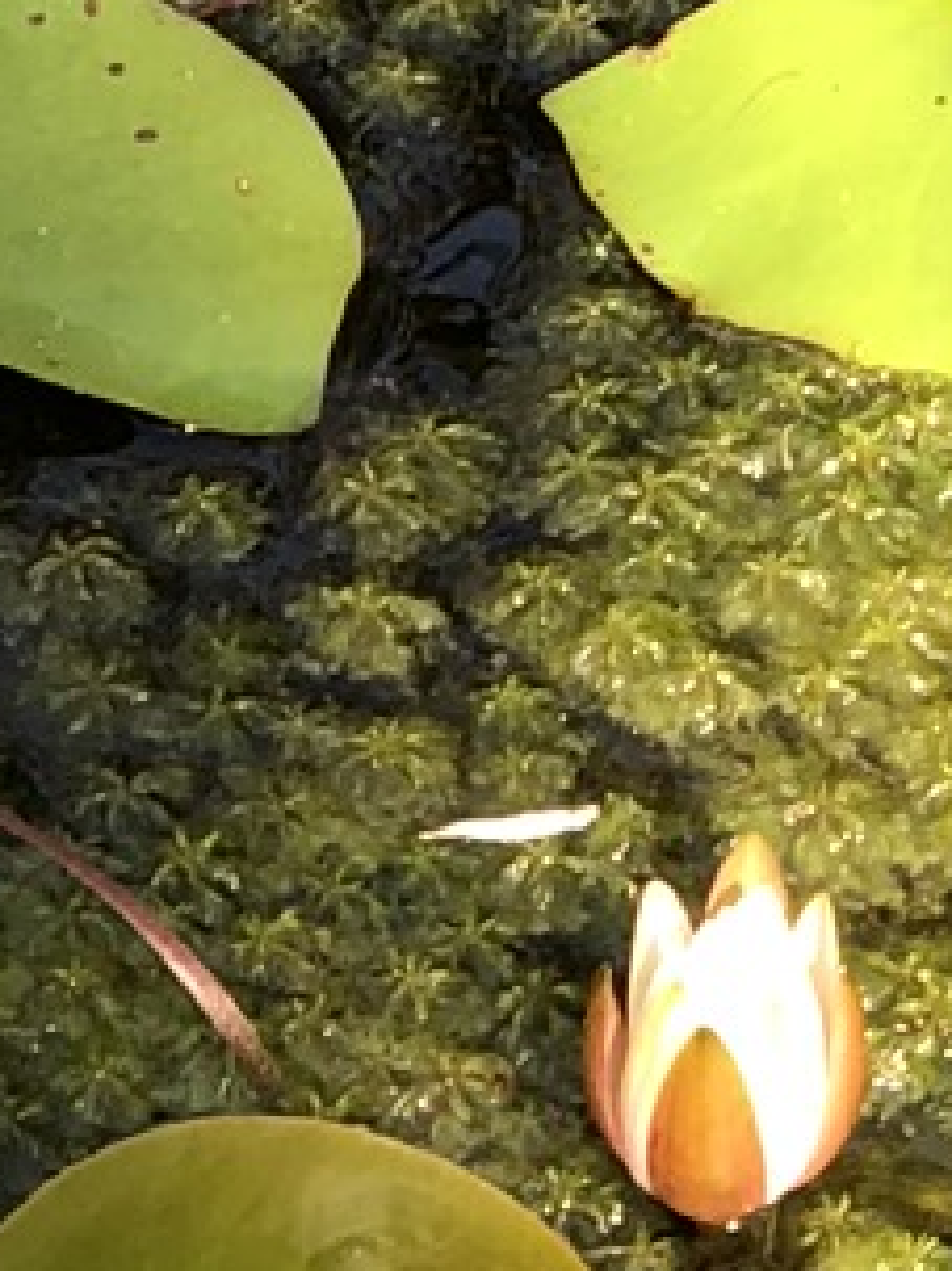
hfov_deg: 4.2
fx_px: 12917
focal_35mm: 352
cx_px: 805
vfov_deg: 5.6
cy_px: -172
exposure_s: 1/120
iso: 20
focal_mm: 6
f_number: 2.4
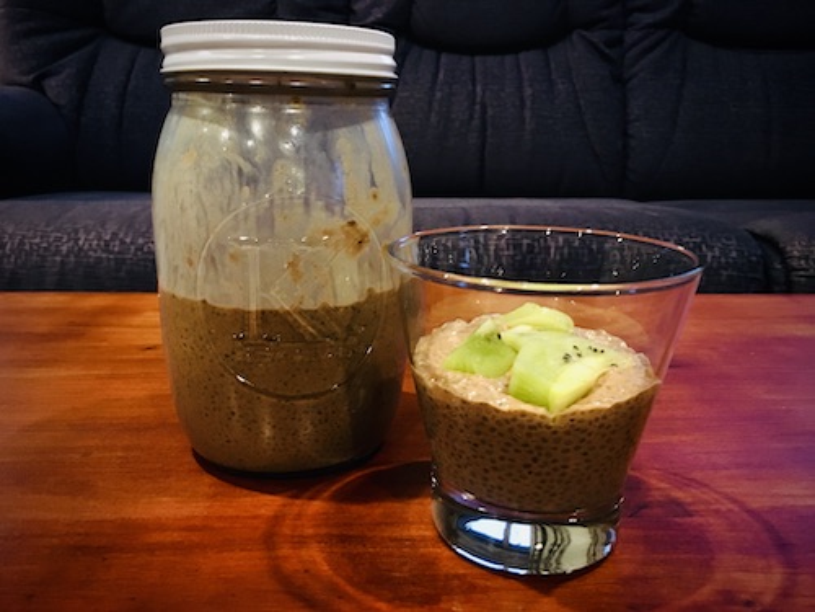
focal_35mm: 29
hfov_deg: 61.7
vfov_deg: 48.2
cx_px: 408
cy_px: 306
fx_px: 683
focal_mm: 4.15
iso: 400
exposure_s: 1/17
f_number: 2.2
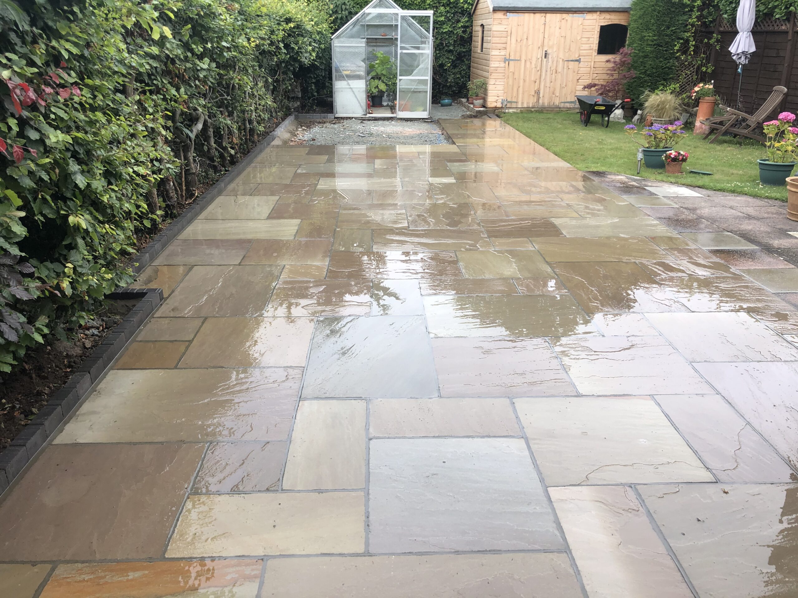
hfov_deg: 63.4
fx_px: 645
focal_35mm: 28
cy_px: 299
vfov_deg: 49.7
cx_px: 399
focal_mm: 3.99
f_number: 1.8
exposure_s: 1/571
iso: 20
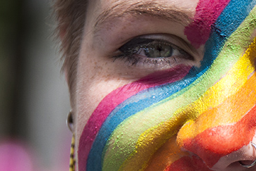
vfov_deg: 2.2
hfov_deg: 3.3
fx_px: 4378
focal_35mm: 616
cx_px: 316
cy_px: 160
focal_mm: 150
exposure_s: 1/1250
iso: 320
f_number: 5.6
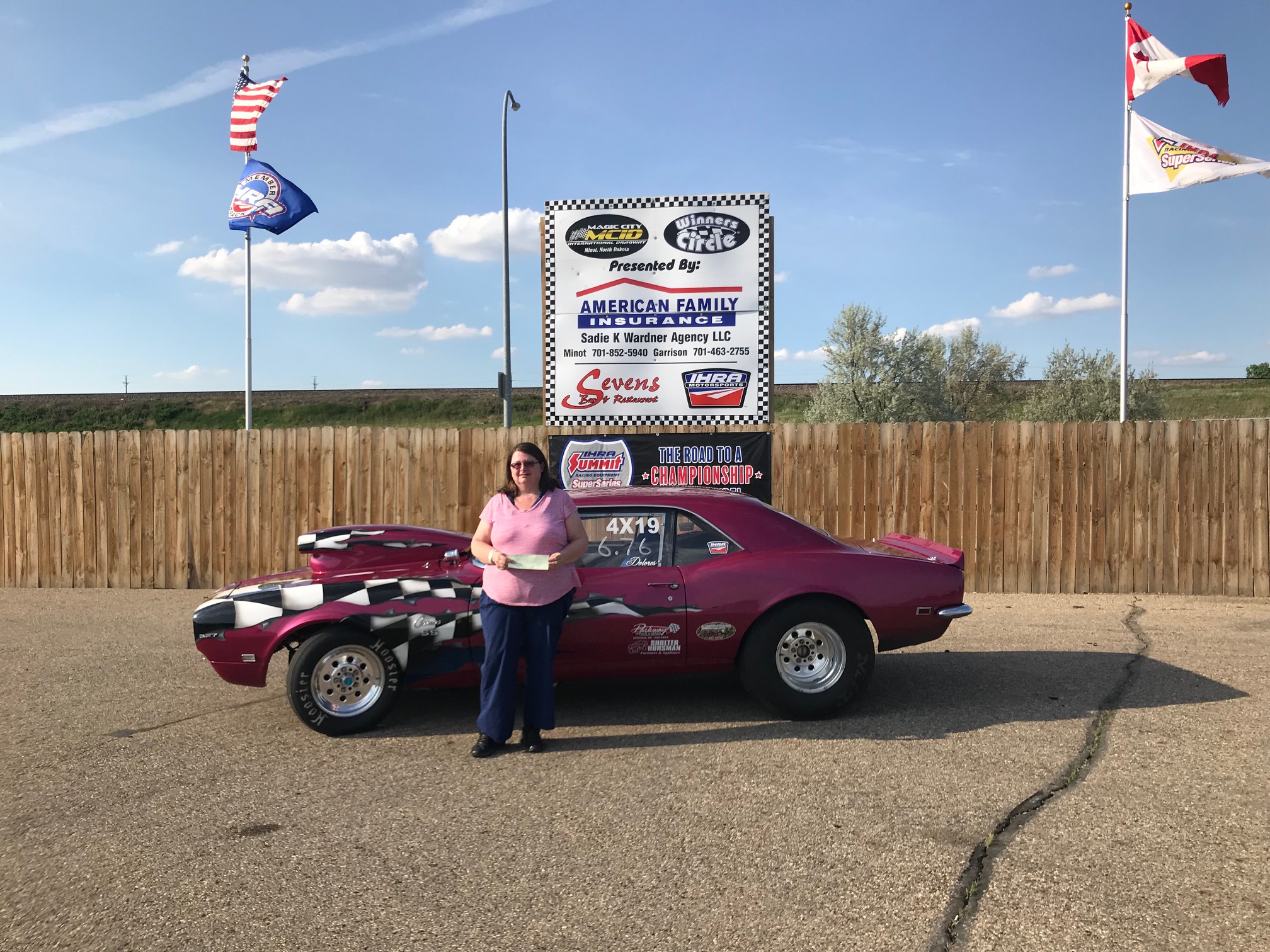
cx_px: 635
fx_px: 1027
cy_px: 476
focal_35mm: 28
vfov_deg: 49.7
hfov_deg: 63.4
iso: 20
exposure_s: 1/2283
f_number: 1.8
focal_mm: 3.99
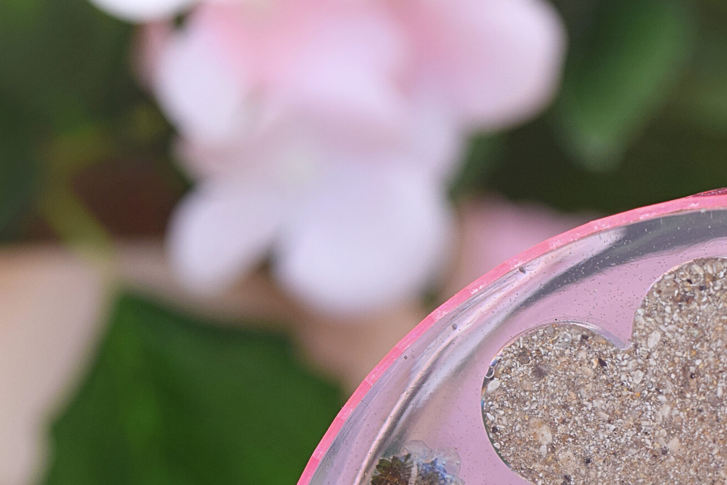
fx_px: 6239
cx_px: 650
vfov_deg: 4.4
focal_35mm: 309
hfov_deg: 6.7
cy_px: 463
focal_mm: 105
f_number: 8
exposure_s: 1/160
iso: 400
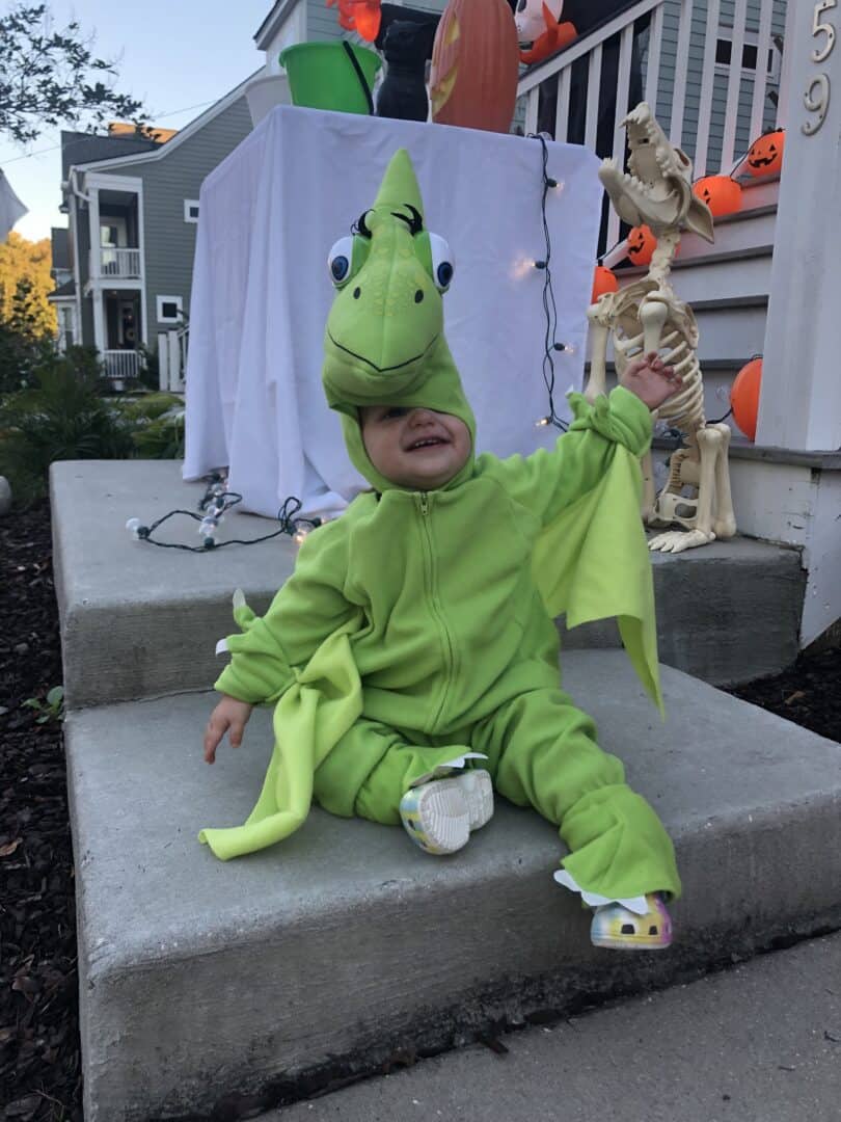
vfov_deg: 63.4
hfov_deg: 49.7
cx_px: 420
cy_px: 561
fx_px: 907
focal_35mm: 28
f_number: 1.8
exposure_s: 1/120
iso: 32
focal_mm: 3.99
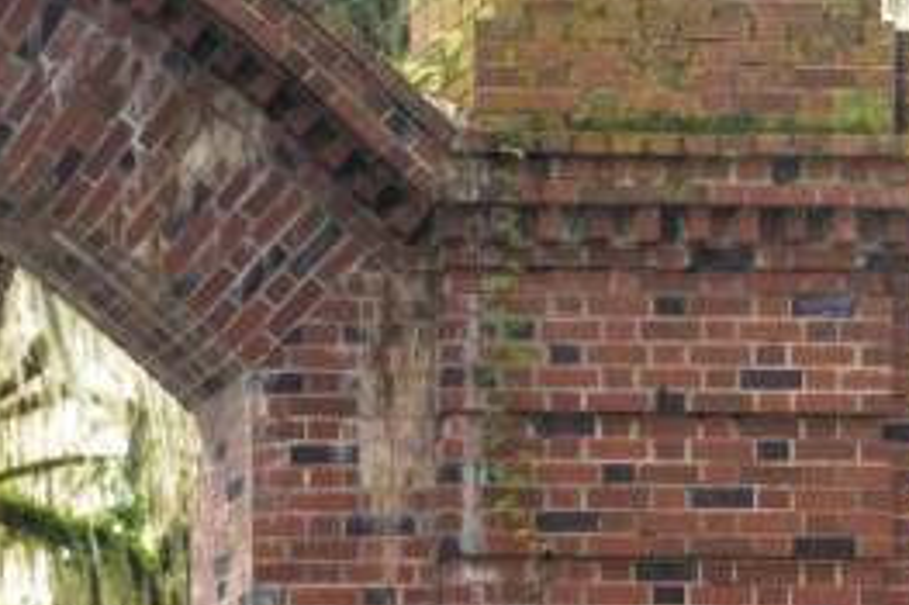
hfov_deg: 9.4
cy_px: 1139
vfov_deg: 6.7
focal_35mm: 199
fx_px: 5019
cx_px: -1196
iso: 250
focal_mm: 25.5
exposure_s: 1/160
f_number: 3.2
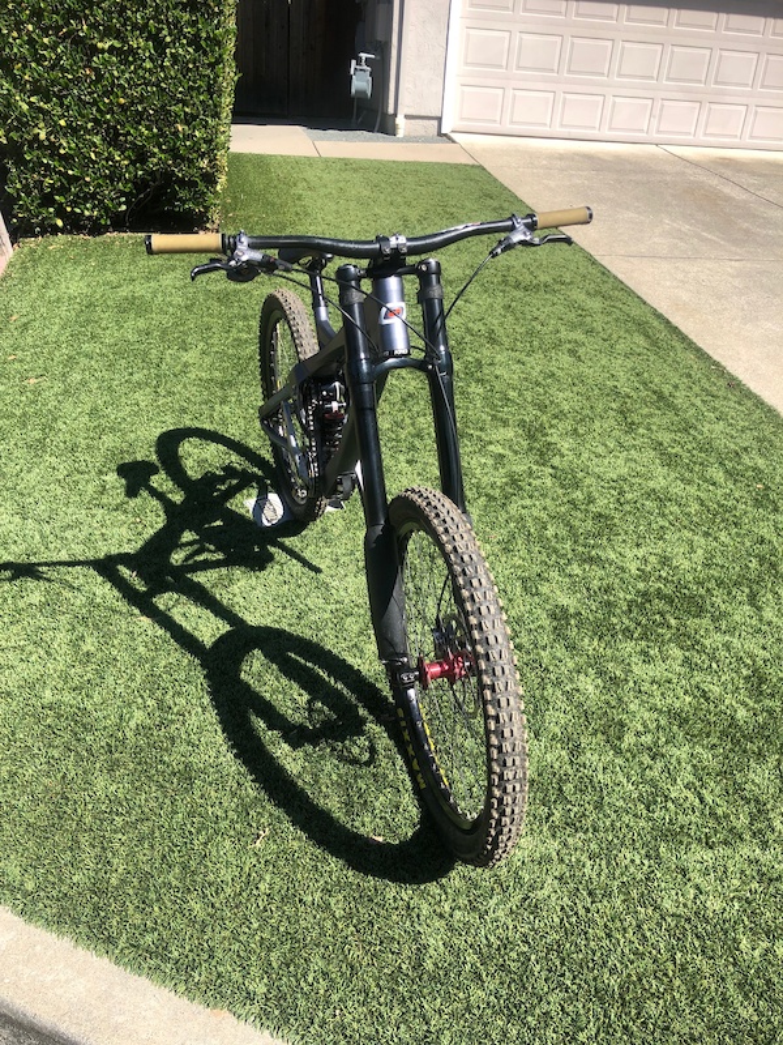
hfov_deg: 49.7
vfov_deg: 63.4
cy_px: 522
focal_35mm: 28
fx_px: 844
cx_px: 392
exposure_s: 1/1080
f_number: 1.8
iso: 20
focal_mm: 4
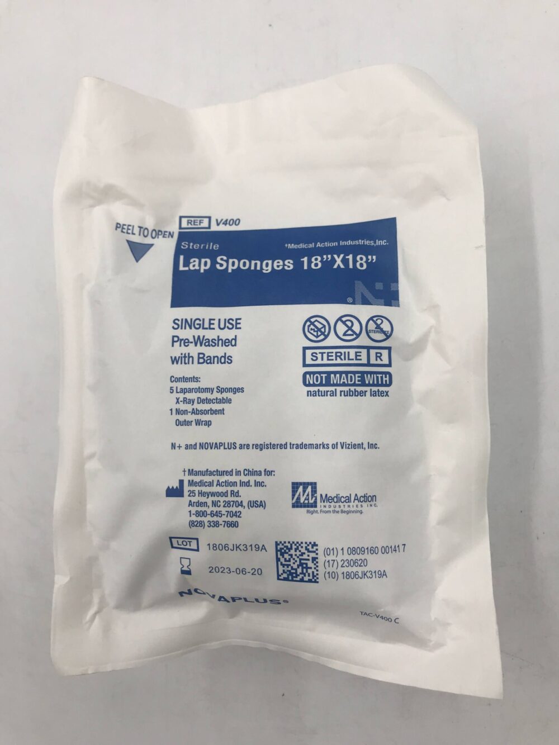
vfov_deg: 63.4
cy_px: 372
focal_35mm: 28
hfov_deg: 49.8
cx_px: 280
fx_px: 603
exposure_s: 1/259
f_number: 1.8
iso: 20
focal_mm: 3.99
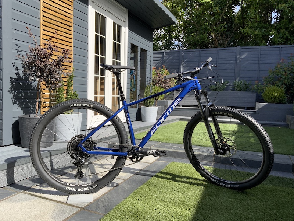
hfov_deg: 61.7
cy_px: 110
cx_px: 147
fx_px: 246
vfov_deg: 48.2
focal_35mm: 29
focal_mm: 3
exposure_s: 1/883
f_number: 1.8
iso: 16
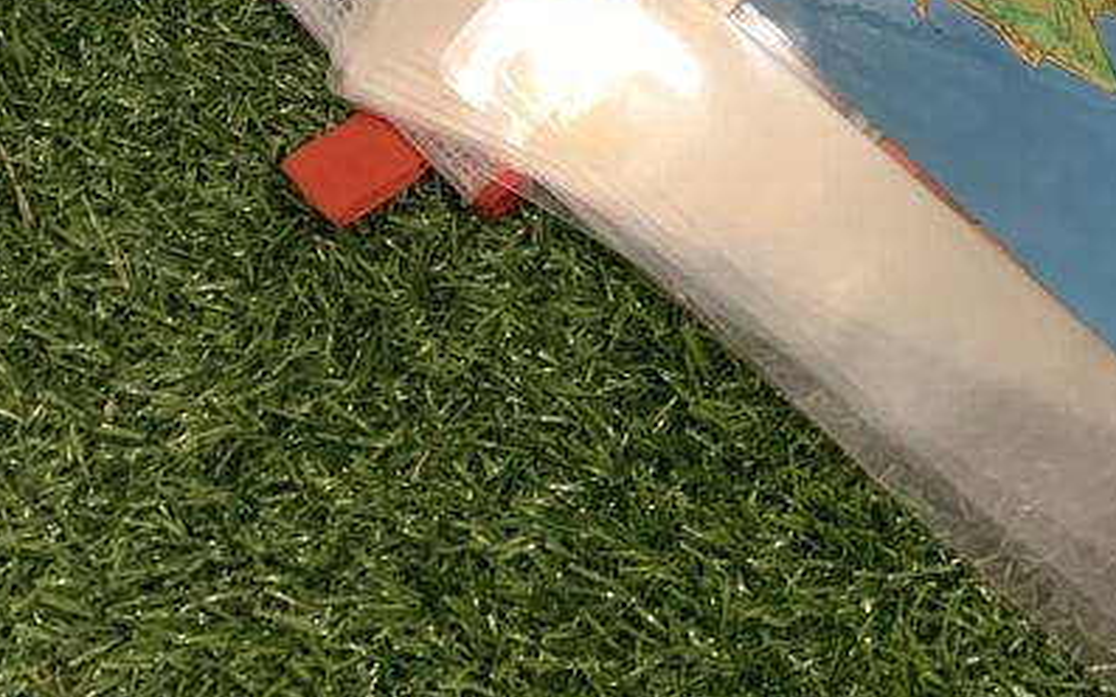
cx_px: 953
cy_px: -379
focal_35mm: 71
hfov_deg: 28.1
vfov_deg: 16.5
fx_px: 2159
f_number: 1.8
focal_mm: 4.25
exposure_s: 1/33
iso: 320
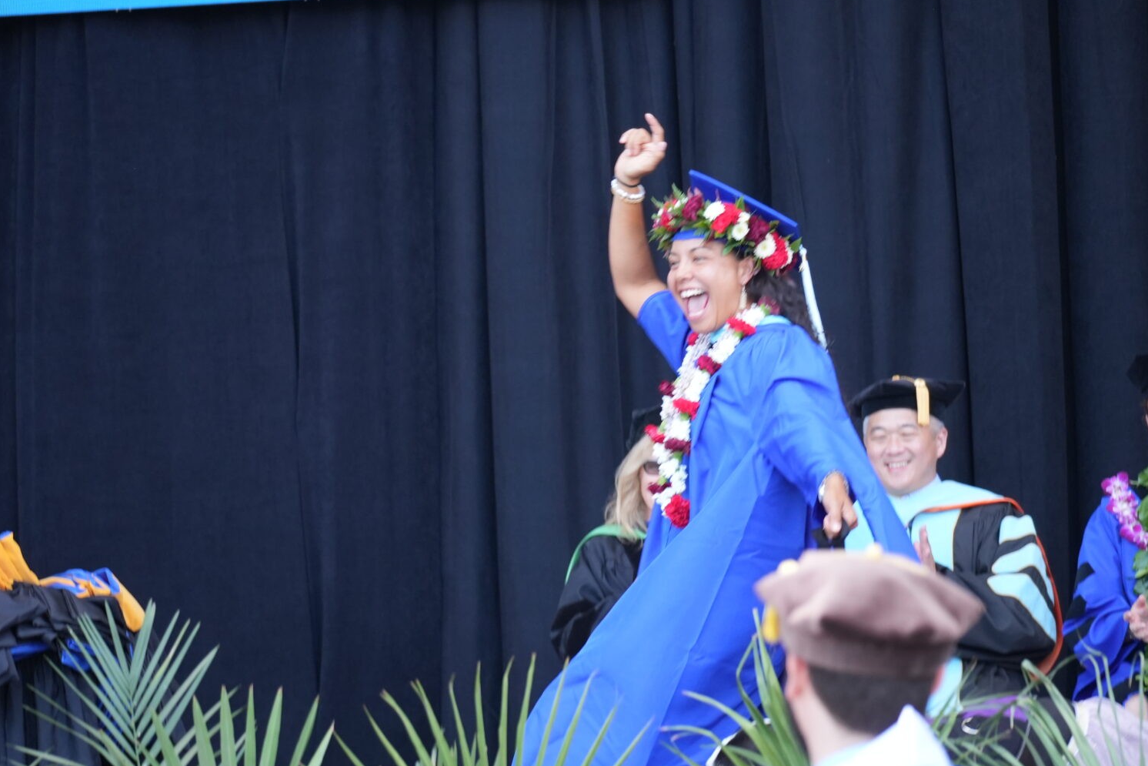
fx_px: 7781
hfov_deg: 8.4
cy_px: 383
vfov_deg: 5.6
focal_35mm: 244
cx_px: 563
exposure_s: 1/250
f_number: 5.6
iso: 1250
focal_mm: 158
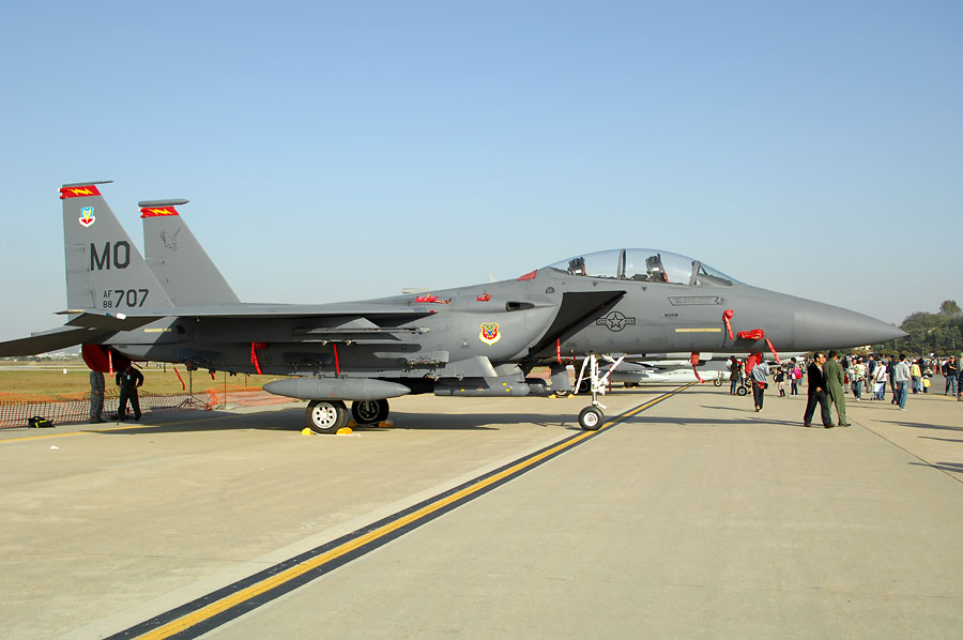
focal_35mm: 38
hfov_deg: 51.3
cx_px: 482
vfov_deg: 35.4
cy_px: 320
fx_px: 1002
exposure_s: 1/320
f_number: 9
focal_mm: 25
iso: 200
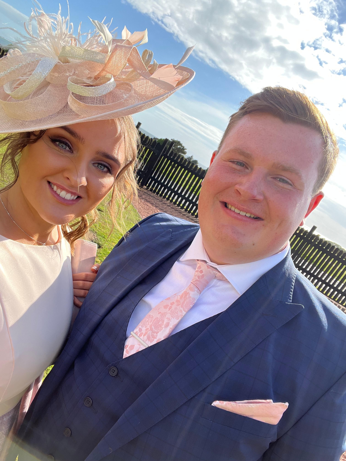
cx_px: 173
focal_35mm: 23
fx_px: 307
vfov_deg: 73.9
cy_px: 230
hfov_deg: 58.9
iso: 32
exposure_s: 1/443
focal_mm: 2.71
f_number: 2.2
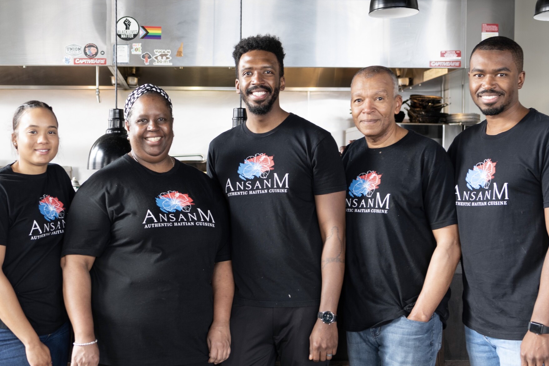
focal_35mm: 51
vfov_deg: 26.5
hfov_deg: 38.7
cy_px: 203
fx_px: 778
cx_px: 220
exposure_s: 1/13
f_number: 3.2
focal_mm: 35
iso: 160
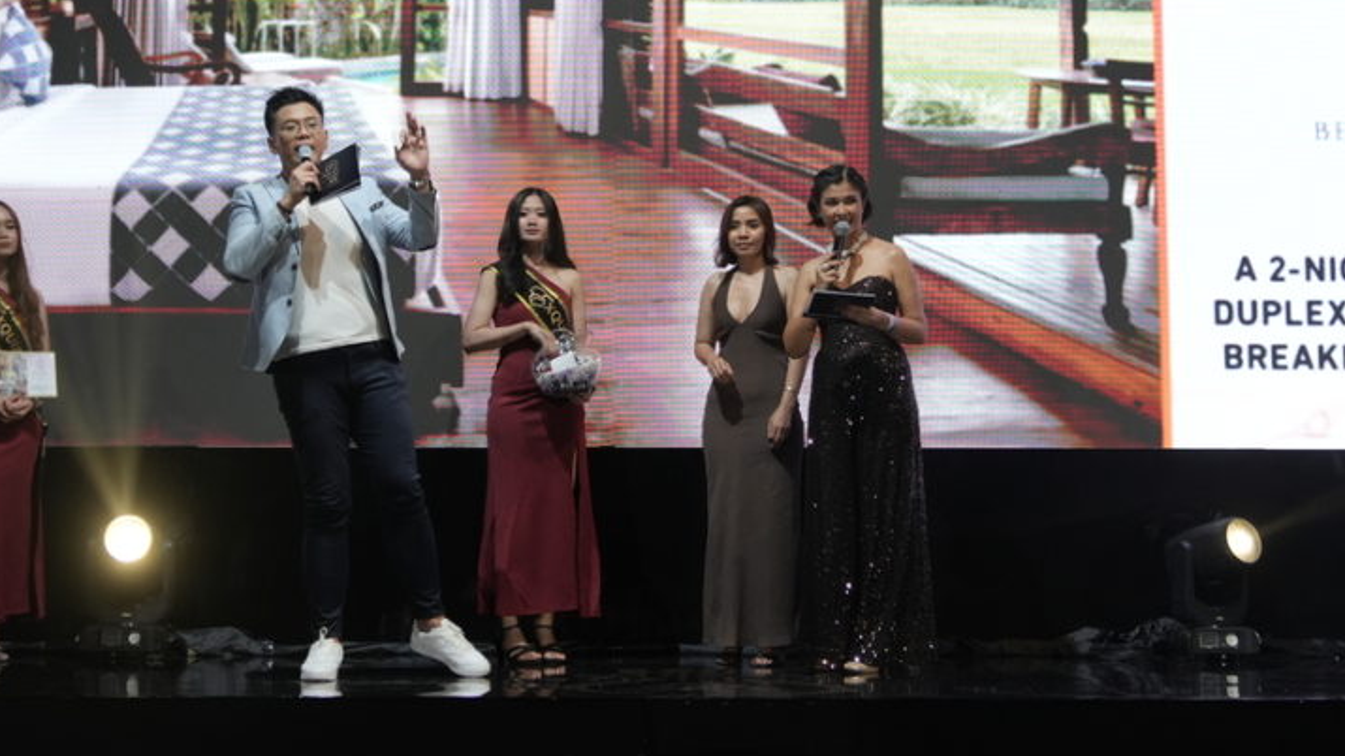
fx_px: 2568
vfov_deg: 16.6
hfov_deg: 29.4
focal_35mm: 72
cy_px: 115
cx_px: 694
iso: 400
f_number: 2.8
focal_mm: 31
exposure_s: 1/125
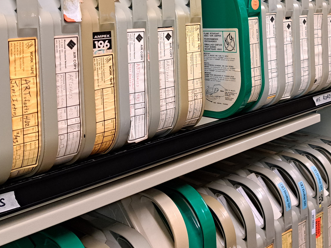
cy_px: 25
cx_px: 212
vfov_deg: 28.5
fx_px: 469
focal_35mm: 49
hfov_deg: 38.6
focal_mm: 5.23
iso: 320
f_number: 1.8
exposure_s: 1/60
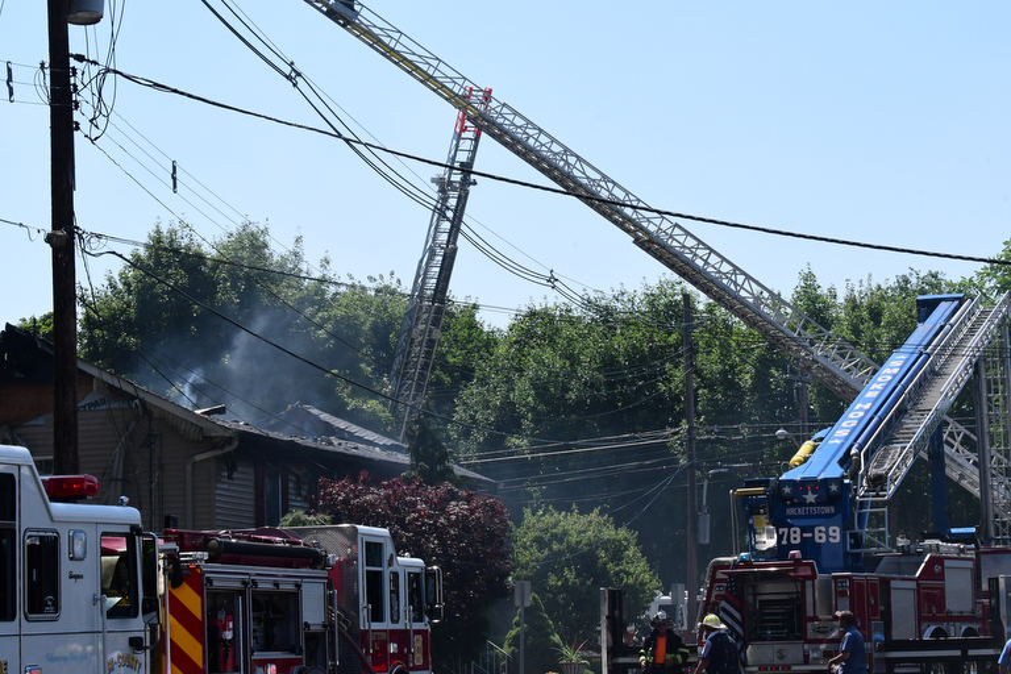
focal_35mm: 105
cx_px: 506
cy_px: 337
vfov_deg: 13.0
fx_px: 2949
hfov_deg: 19.5
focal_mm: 70
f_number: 18
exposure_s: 1/1250
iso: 2000
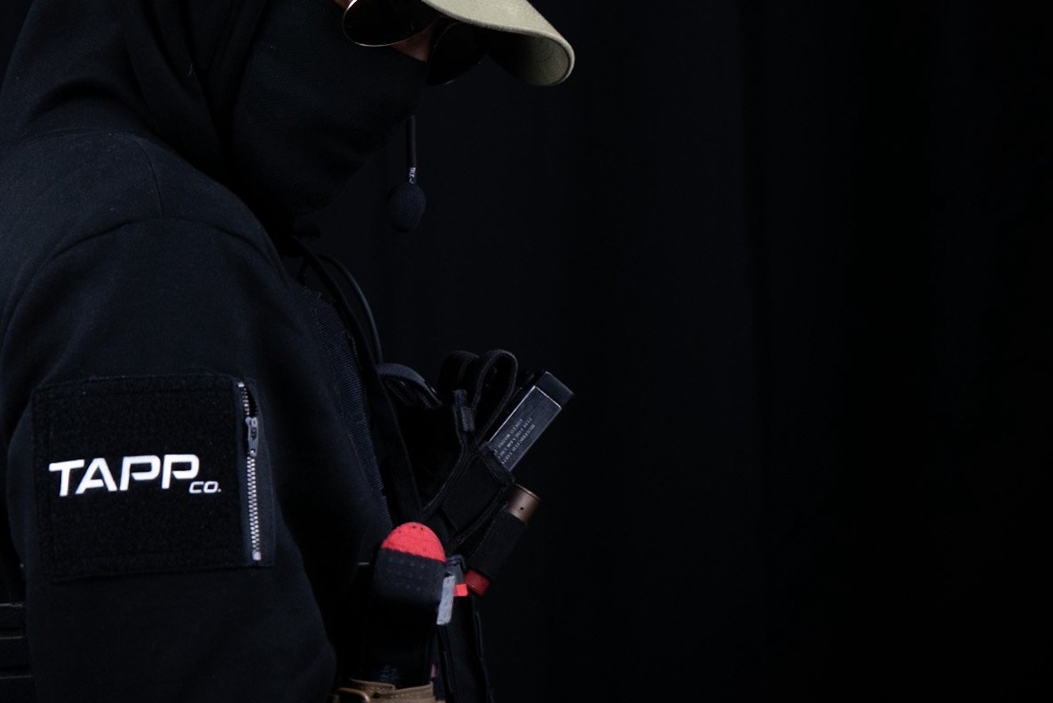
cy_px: 303
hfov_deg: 26.9
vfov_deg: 18.2
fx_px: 2195
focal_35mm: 75
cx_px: 378
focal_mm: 43
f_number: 6.3
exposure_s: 1/250
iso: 2500
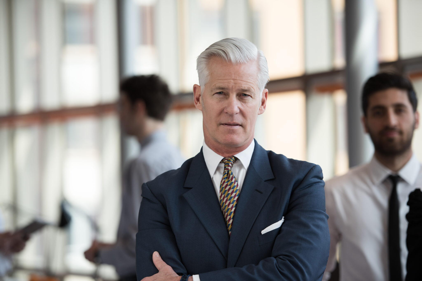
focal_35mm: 140
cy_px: 140
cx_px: 211
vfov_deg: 9.8
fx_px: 1642
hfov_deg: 14.6
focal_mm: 140
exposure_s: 1/400
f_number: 2.8
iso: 200
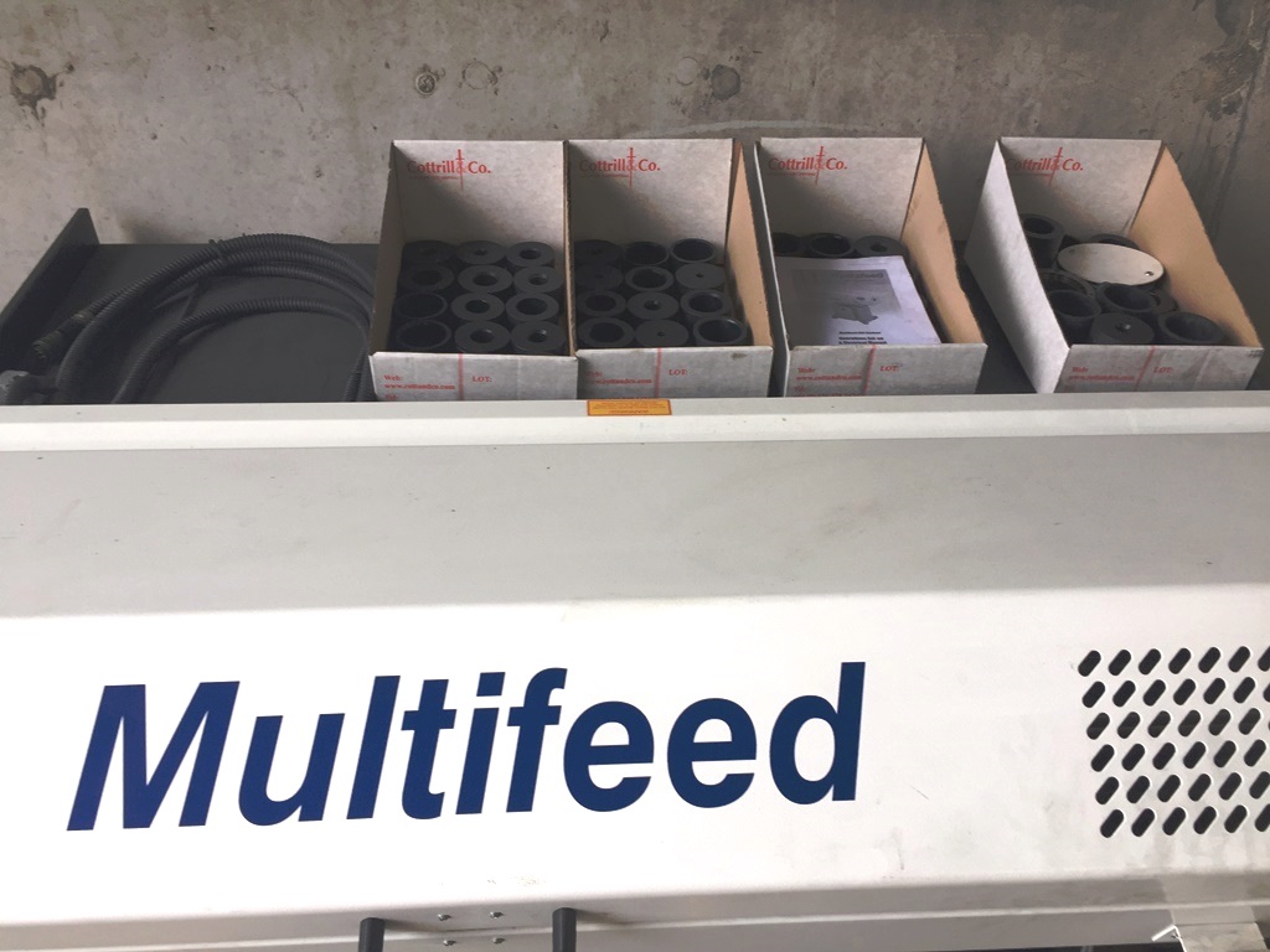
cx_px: 635
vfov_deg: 48.2
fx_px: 1064
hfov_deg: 61.7
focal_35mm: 29
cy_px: 476
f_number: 2.2
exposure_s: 1/100
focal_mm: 4.15
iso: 50
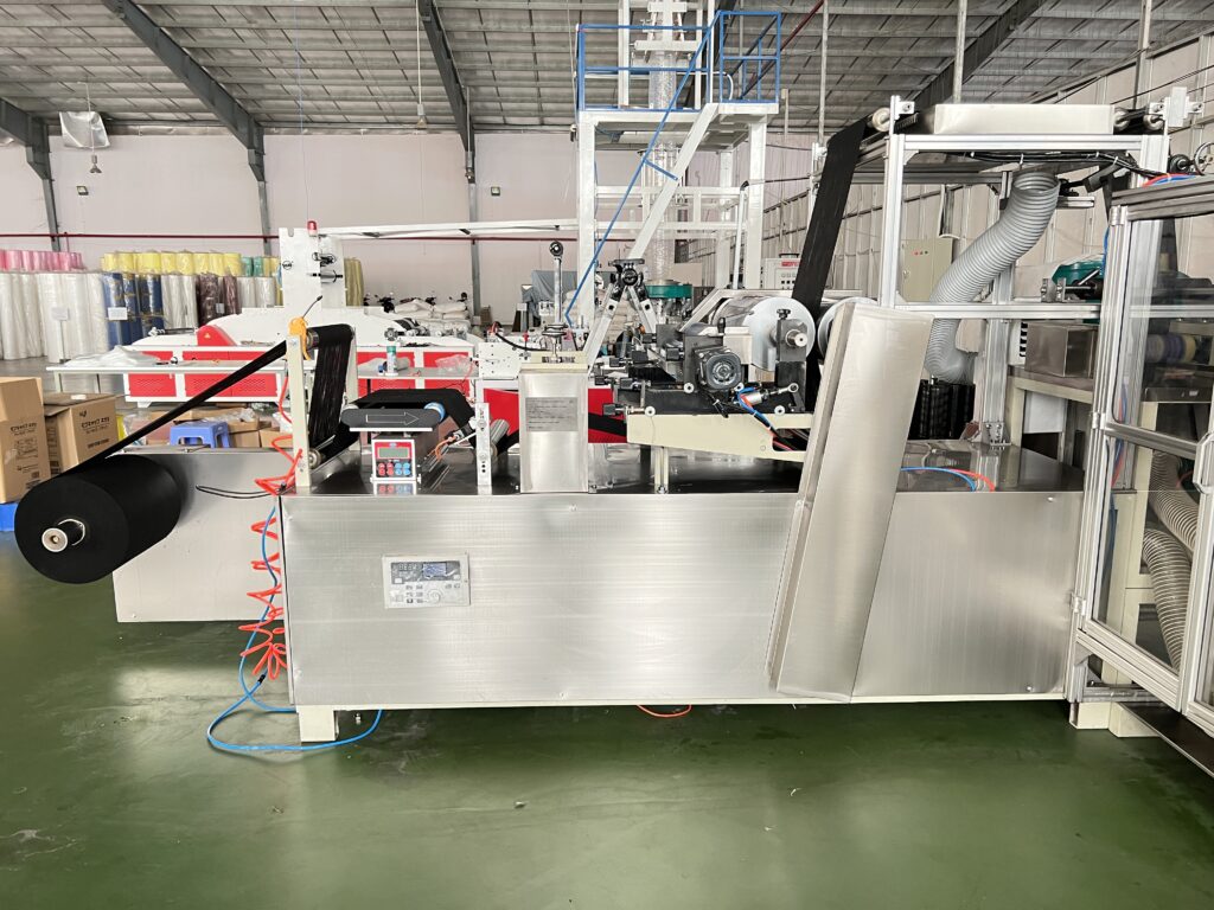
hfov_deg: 67.3
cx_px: 607
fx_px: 912
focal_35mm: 26
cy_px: 455
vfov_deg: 53.1
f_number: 1.5
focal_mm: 5.7
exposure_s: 1/60
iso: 200
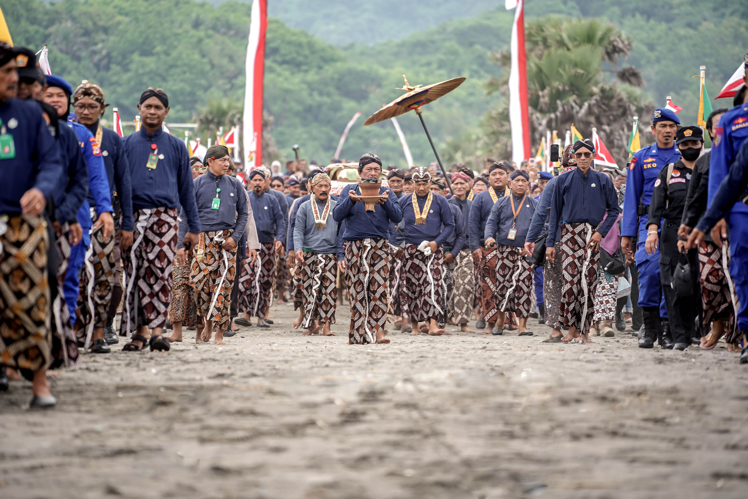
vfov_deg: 6.9
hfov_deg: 10.3
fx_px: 4155
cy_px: 250
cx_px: 374
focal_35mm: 200
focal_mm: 200
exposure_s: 1/200
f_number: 4
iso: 50
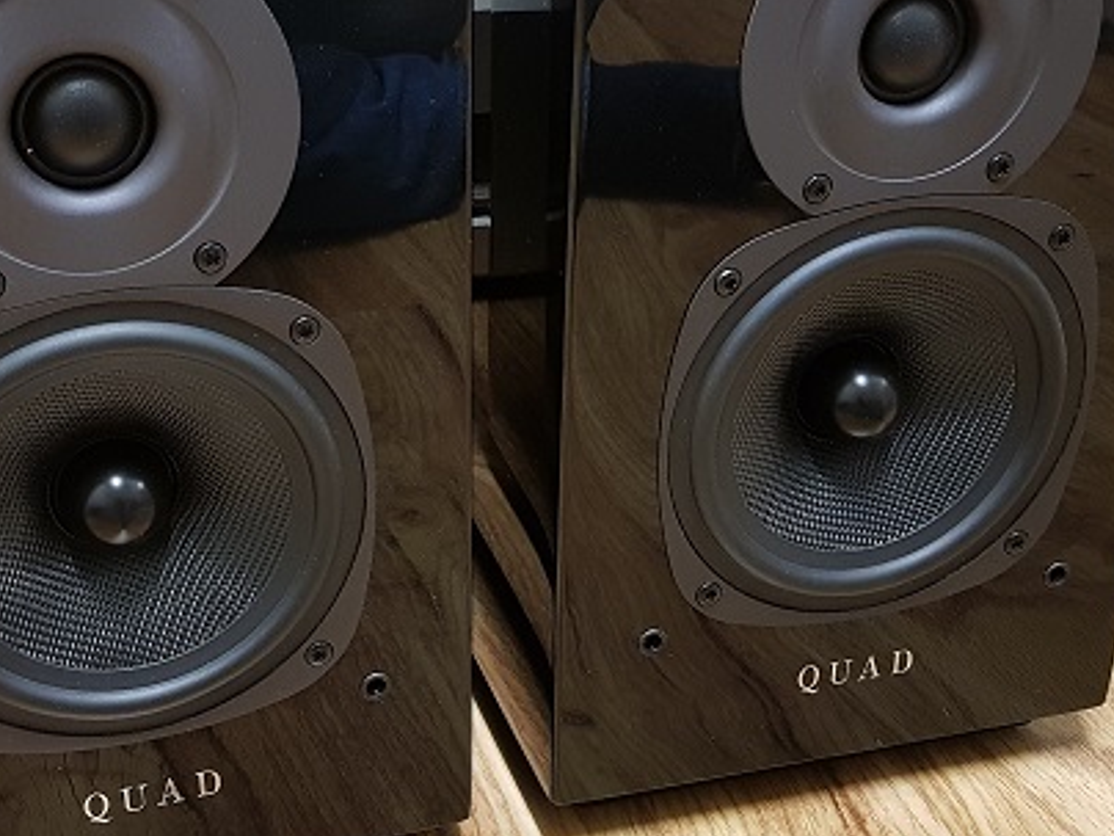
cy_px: 327
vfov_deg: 28.0
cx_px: 437
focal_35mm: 52
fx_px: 1673
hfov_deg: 36.7
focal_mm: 4.2
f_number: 1.7
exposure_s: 1/12
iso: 200
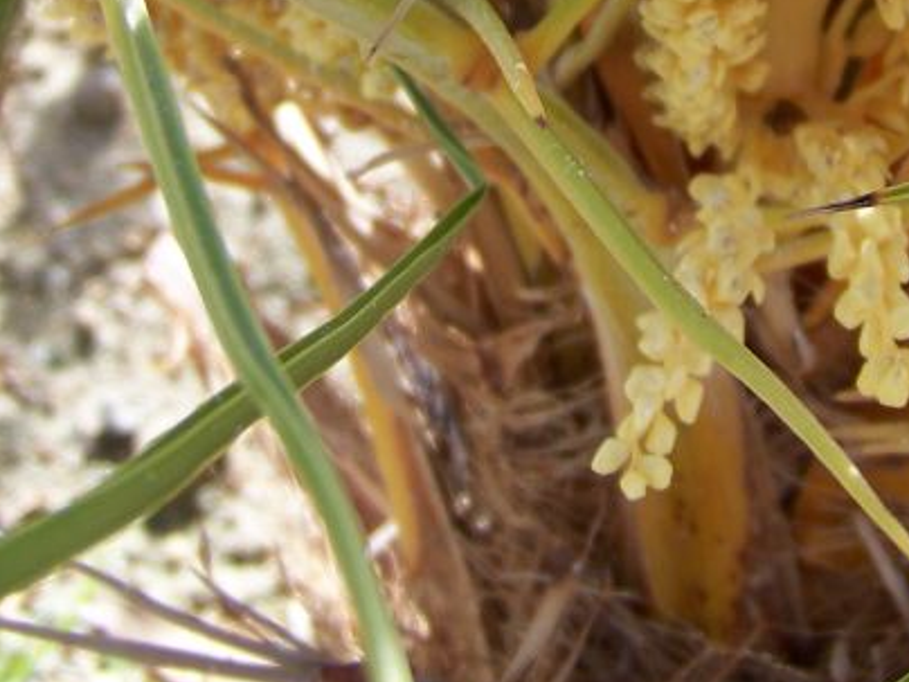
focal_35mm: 89
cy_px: -144
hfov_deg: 21.7
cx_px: 763
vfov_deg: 15.9
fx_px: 2337
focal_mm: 5.85
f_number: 2.8
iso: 64
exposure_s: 1/200
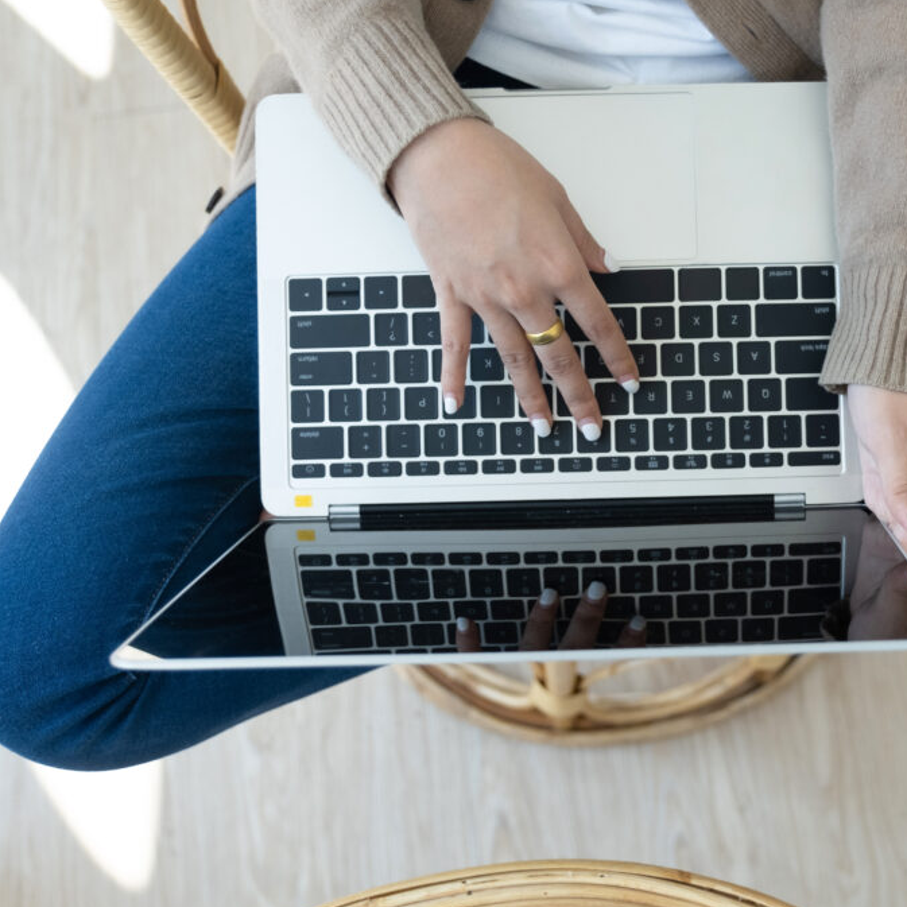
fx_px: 1304
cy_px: 456
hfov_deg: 37.7
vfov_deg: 38.3
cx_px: 646
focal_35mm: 44
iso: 800
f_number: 2.8
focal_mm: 22.7
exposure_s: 1/1000
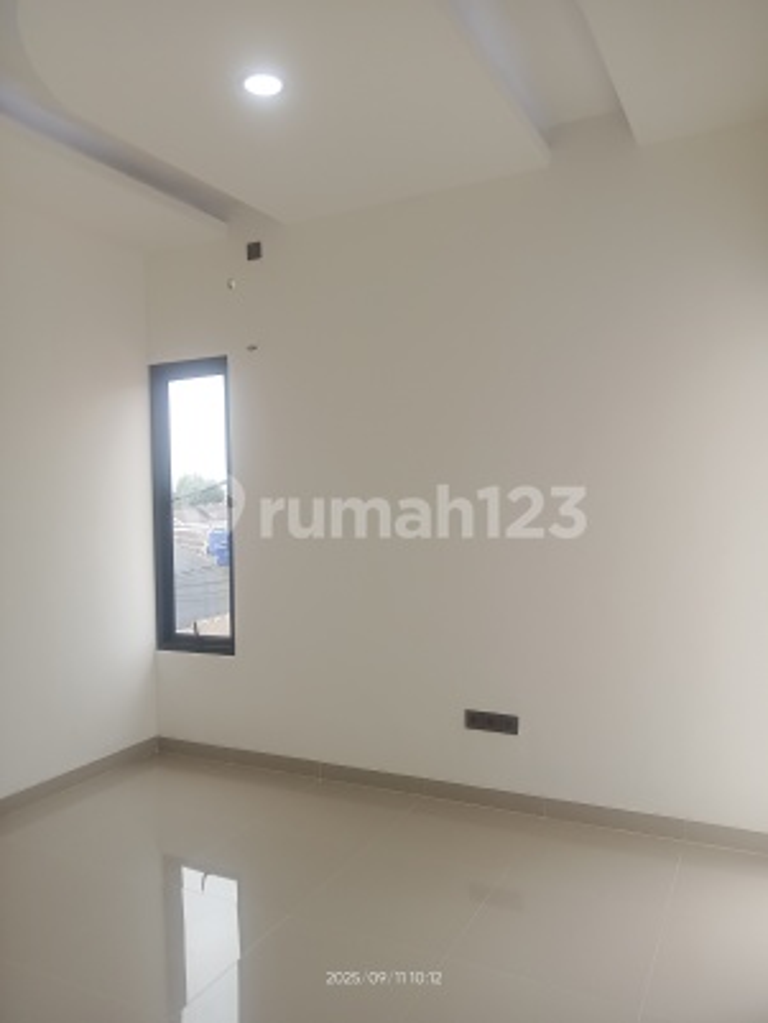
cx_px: 384
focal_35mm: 28
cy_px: 512
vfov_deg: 63.4
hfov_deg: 49.8
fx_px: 828
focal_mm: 3.65
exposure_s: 1/190
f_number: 2.2
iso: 103
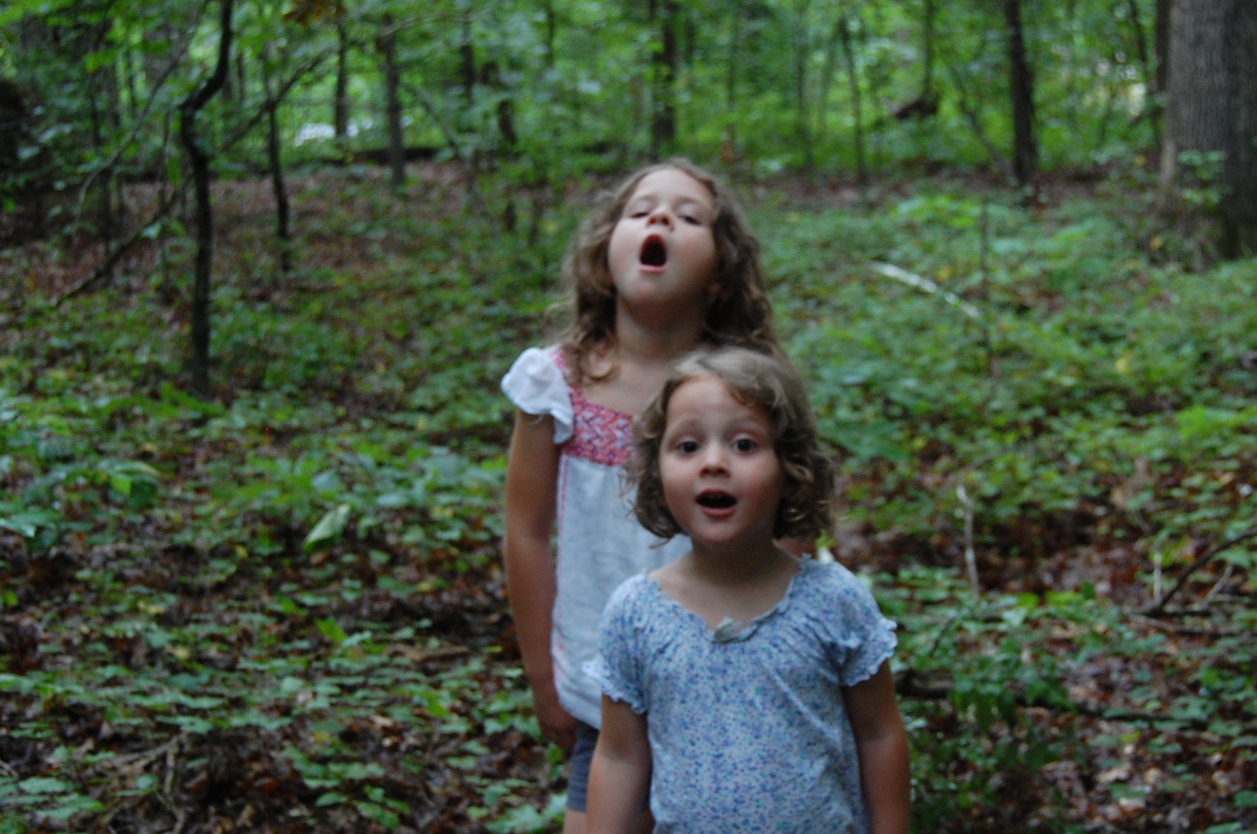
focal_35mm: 61
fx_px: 2112
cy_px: 424
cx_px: 643
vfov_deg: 22.3
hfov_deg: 33.1
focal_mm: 35
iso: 800
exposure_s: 1/40
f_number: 4.8
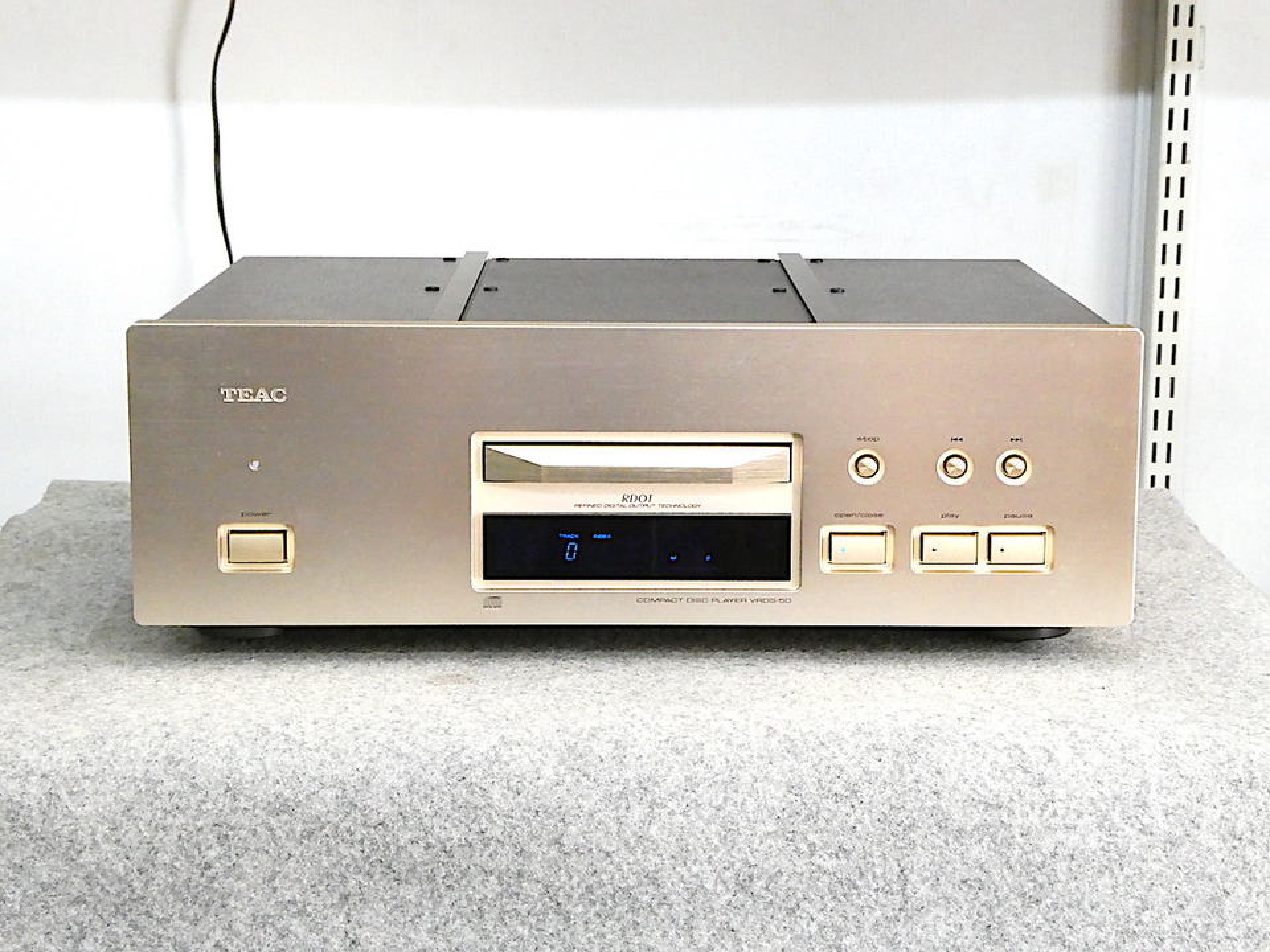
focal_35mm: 70
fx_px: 2568
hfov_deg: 27.8
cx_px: 635
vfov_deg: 21.0
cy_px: 476
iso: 1250
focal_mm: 12.5
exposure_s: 1/80
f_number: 5.6
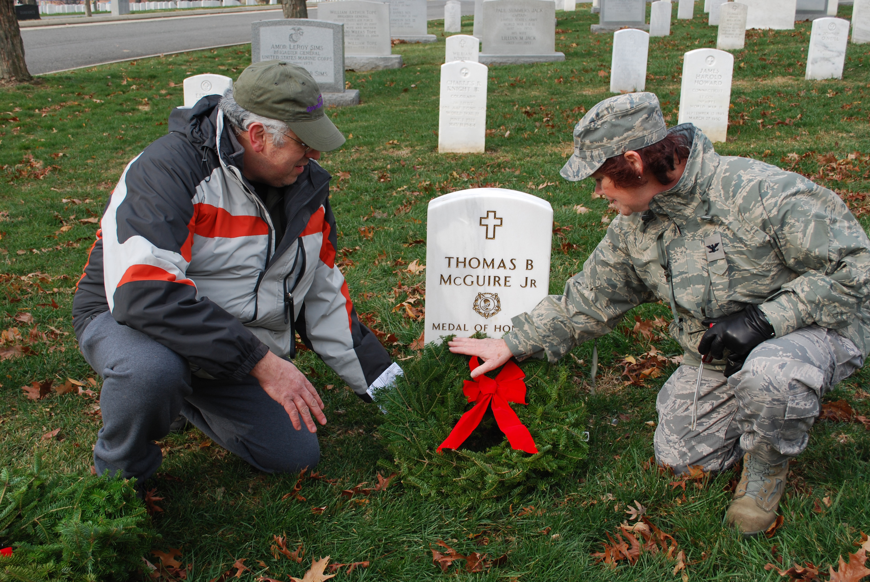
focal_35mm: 39
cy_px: 291
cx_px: 435
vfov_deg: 34.3
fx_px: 944
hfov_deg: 49.5
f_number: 5.6
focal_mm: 26
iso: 110
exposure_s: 1/125
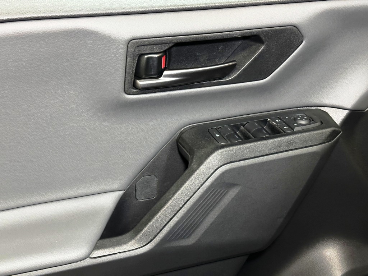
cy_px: 138
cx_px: 184
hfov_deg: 39.7
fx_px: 510
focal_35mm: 48
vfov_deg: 30.3
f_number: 1.78
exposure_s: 1/30
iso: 500
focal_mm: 6.86
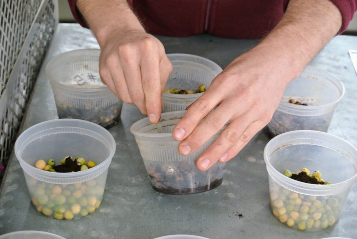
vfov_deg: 16.5
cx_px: 178
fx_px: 824
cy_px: 120
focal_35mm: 83
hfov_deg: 24.4
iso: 560
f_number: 3.8
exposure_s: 1/30
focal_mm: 30.9
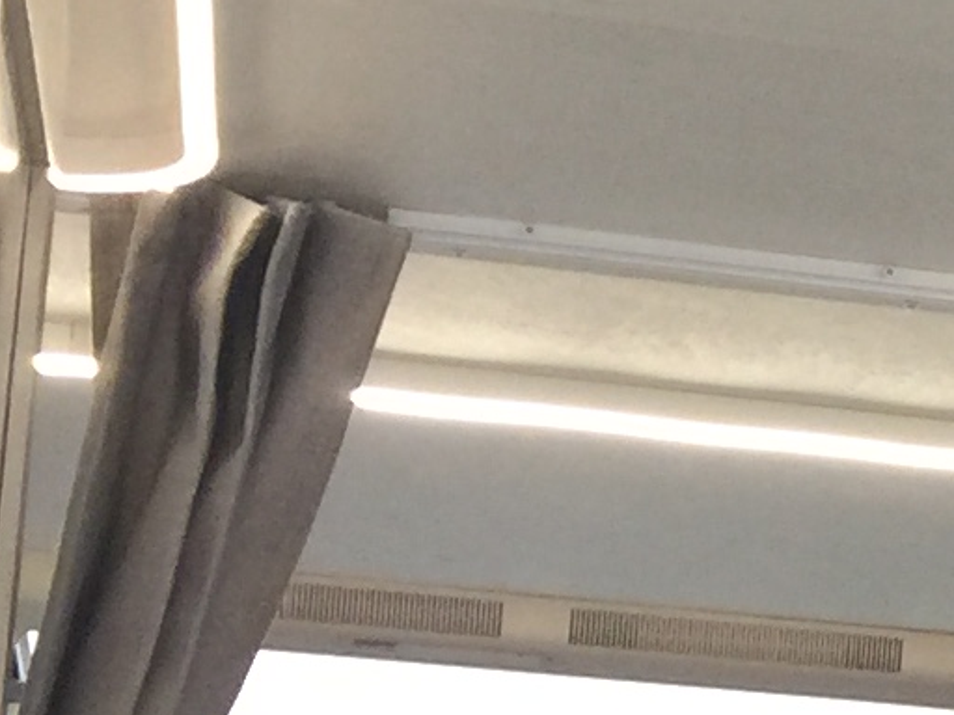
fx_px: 5099
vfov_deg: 7.9
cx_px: 2884
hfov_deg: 8.8
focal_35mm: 185
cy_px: 905
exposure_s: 1/30
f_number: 2.2
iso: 32
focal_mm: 4.15
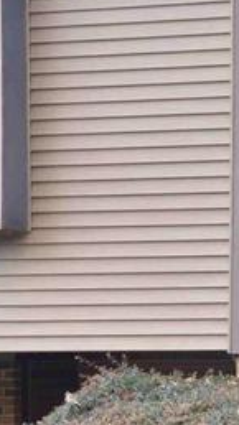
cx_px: 849
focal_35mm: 175
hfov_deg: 6.1
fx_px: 1973
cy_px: 268
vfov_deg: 12.3
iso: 800
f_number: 5.6
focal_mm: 20
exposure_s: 1/125
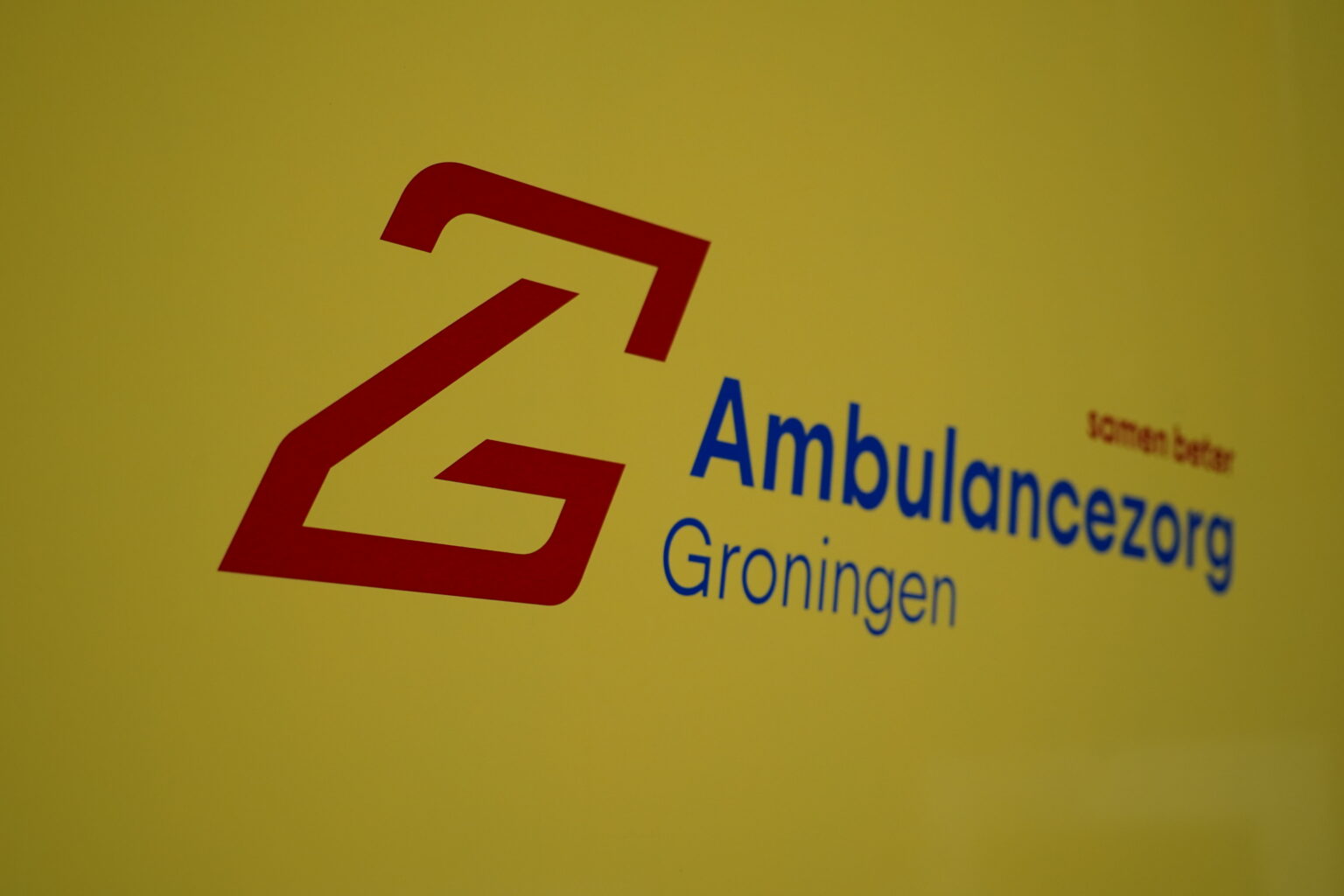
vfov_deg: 24.6
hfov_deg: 36.2
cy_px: 448
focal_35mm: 55
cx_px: 672
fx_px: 2053
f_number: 5
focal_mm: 55
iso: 2000
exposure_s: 1/160
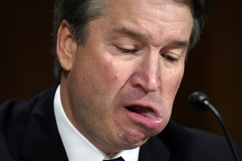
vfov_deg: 3.4
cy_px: 80
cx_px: 121
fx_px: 2689
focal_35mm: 400
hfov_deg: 5.2
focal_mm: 400
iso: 4000
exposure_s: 1/250
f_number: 5.6
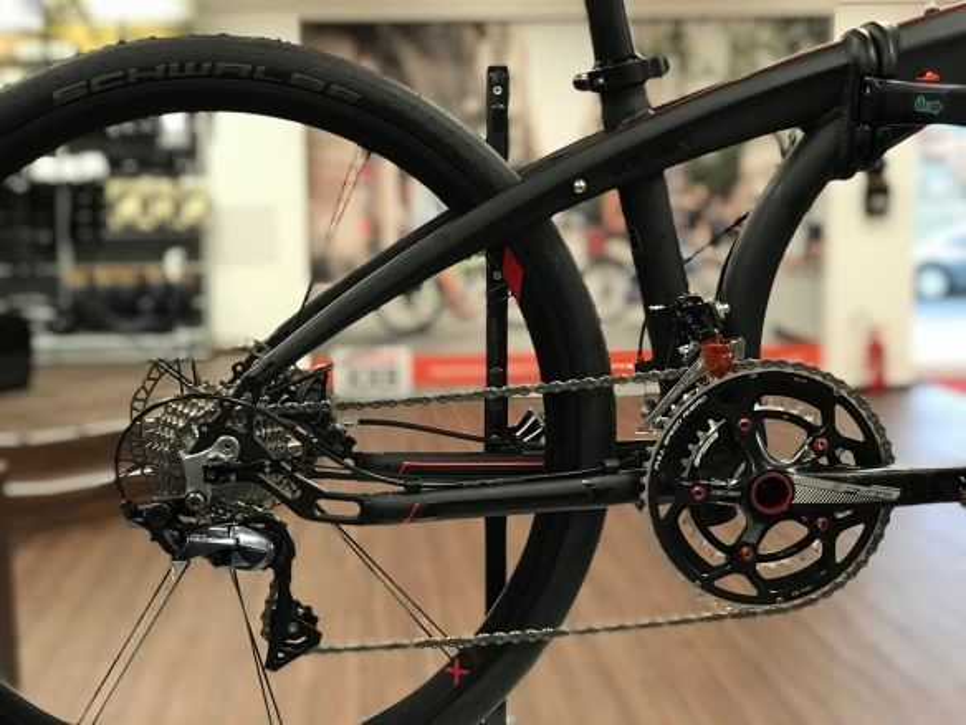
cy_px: 362
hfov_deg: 33.8
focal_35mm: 57
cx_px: 483
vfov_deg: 25.7
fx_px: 1591
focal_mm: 6.6
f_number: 2.8
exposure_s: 1/50
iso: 160
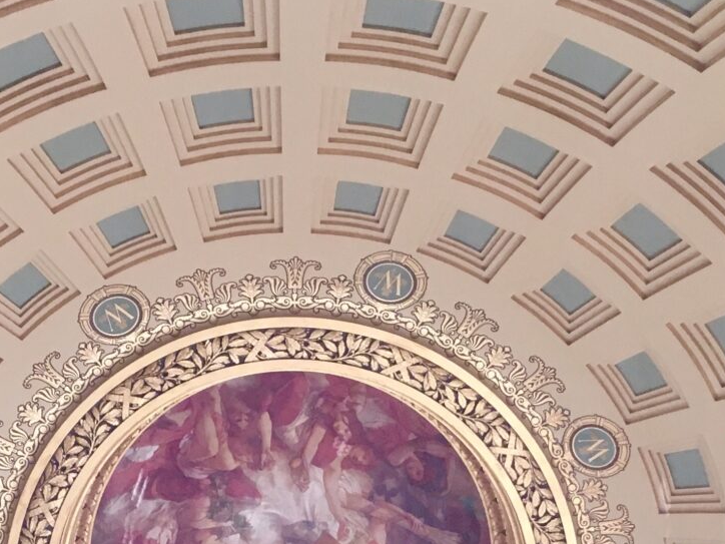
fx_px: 1717
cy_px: 700
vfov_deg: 17.0
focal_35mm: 82
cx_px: 302
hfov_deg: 23.8
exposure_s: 1/30
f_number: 2.2
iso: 64
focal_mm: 4.15
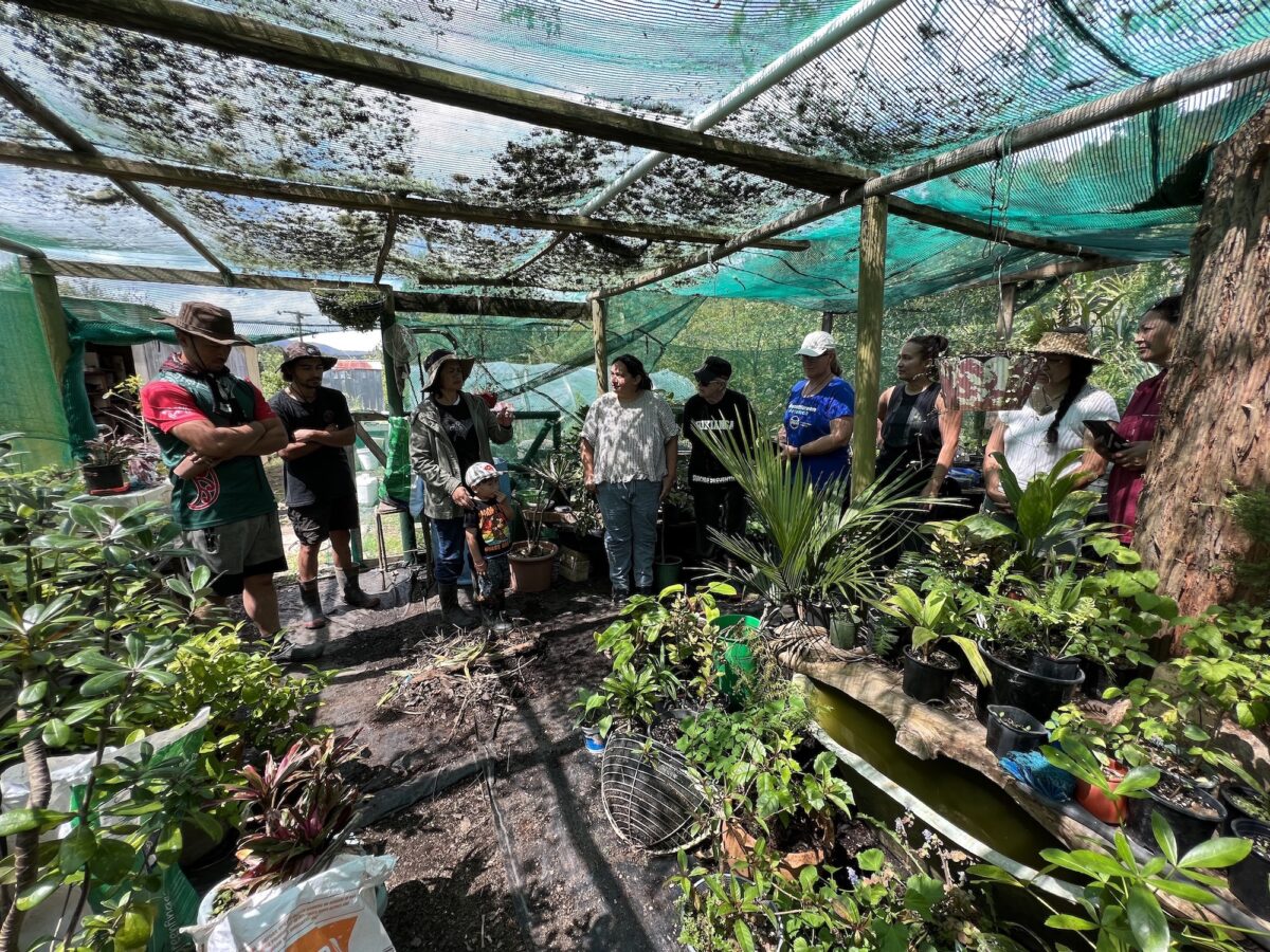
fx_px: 477
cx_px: 635
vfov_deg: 89.9
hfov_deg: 106.2
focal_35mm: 13
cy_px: 476
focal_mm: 1.57
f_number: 1.8
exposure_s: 1/208
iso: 32
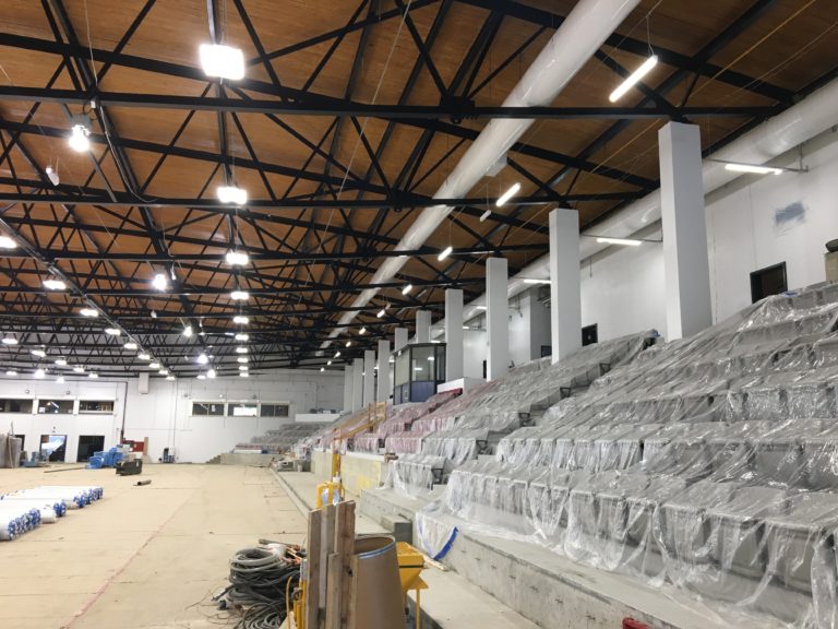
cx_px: 419
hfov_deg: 61.7
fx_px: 702
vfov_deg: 48.2
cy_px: 314
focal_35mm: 29
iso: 40
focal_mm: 4.15
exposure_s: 1/30
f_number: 2.2
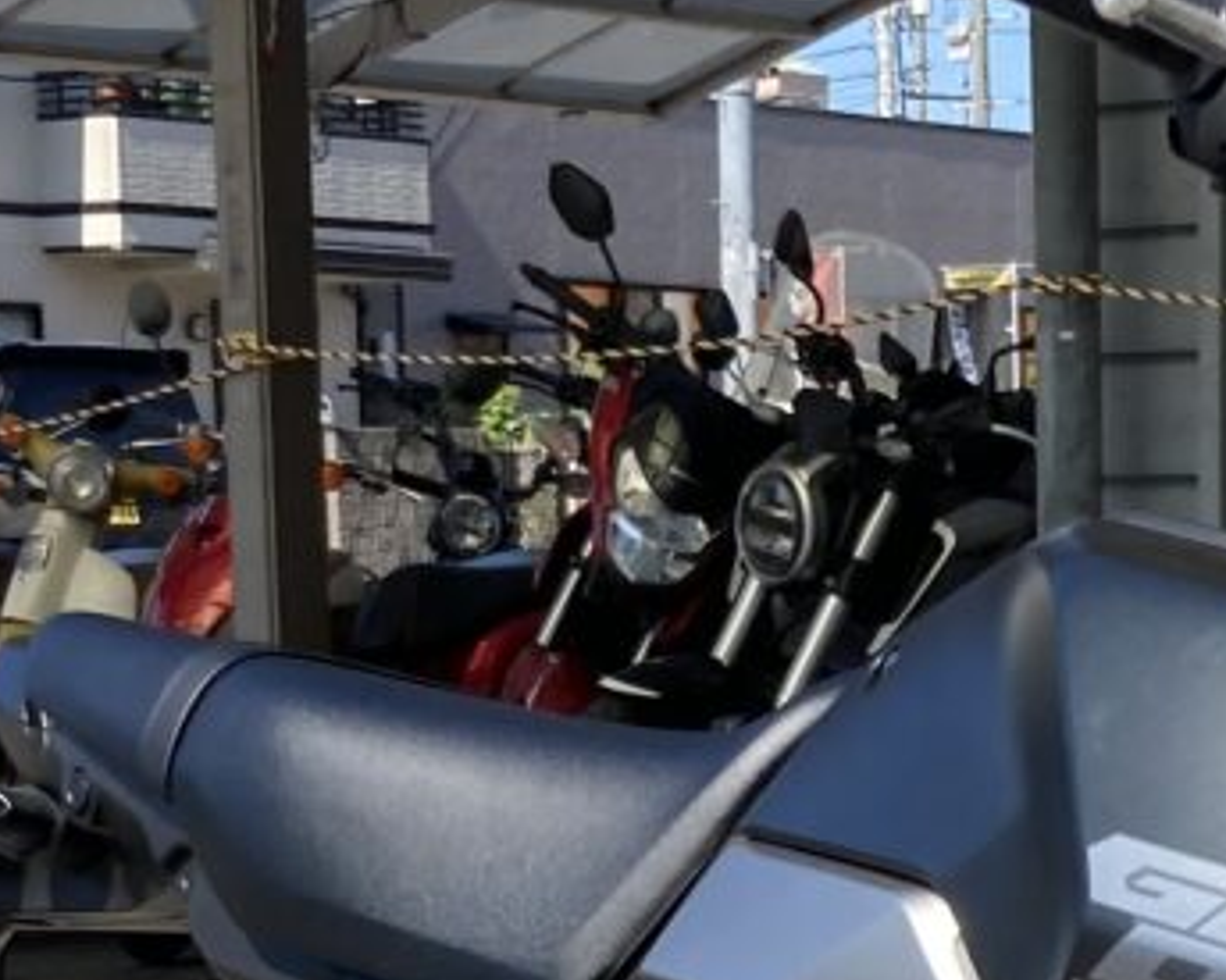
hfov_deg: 15.6
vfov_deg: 12.3
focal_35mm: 122
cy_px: 1183
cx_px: 1101
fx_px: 4425
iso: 20
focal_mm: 3.99
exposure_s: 1/941
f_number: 1.8
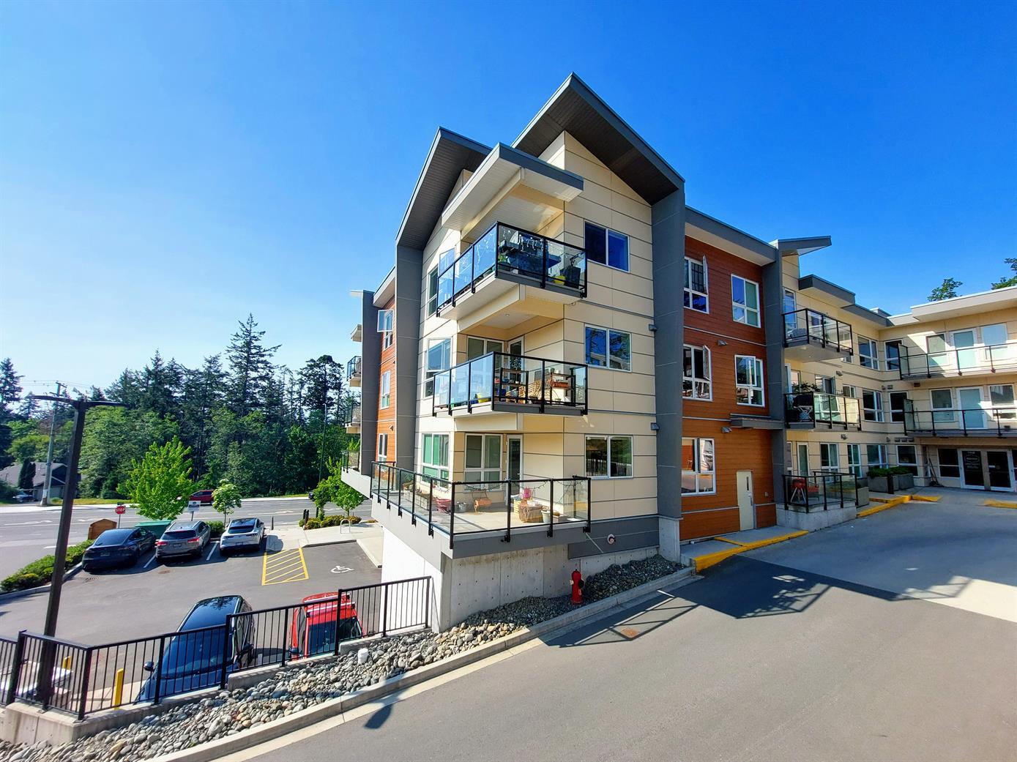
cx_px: 508
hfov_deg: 106.2
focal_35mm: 13
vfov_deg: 89.9
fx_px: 382
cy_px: 381
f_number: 2.2
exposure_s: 1/1521
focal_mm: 1.74
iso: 50
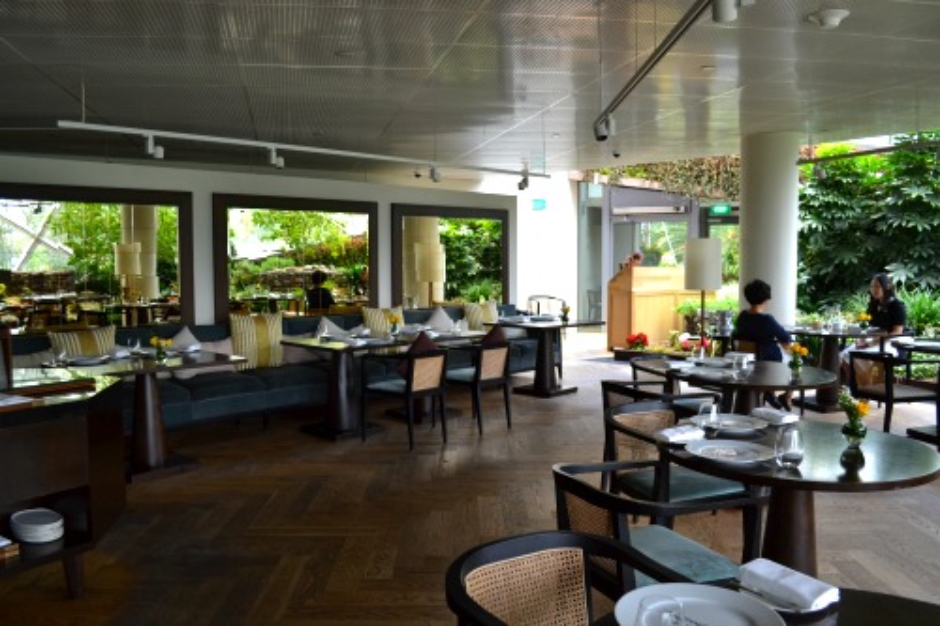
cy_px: 313
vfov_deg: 43.6
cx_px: 470
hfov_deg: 61.9
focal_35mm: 30
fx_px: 783
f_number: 5
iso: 400
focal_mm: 20
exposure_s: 1/125
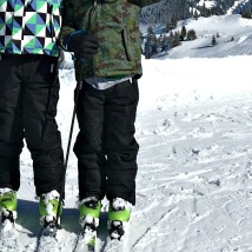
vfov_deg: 17.5
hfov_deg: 17.6
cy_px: -28
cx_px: -15
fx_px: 791
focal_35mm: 96
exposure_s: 1/5128
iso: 25
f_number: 2.2
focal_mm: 4.15
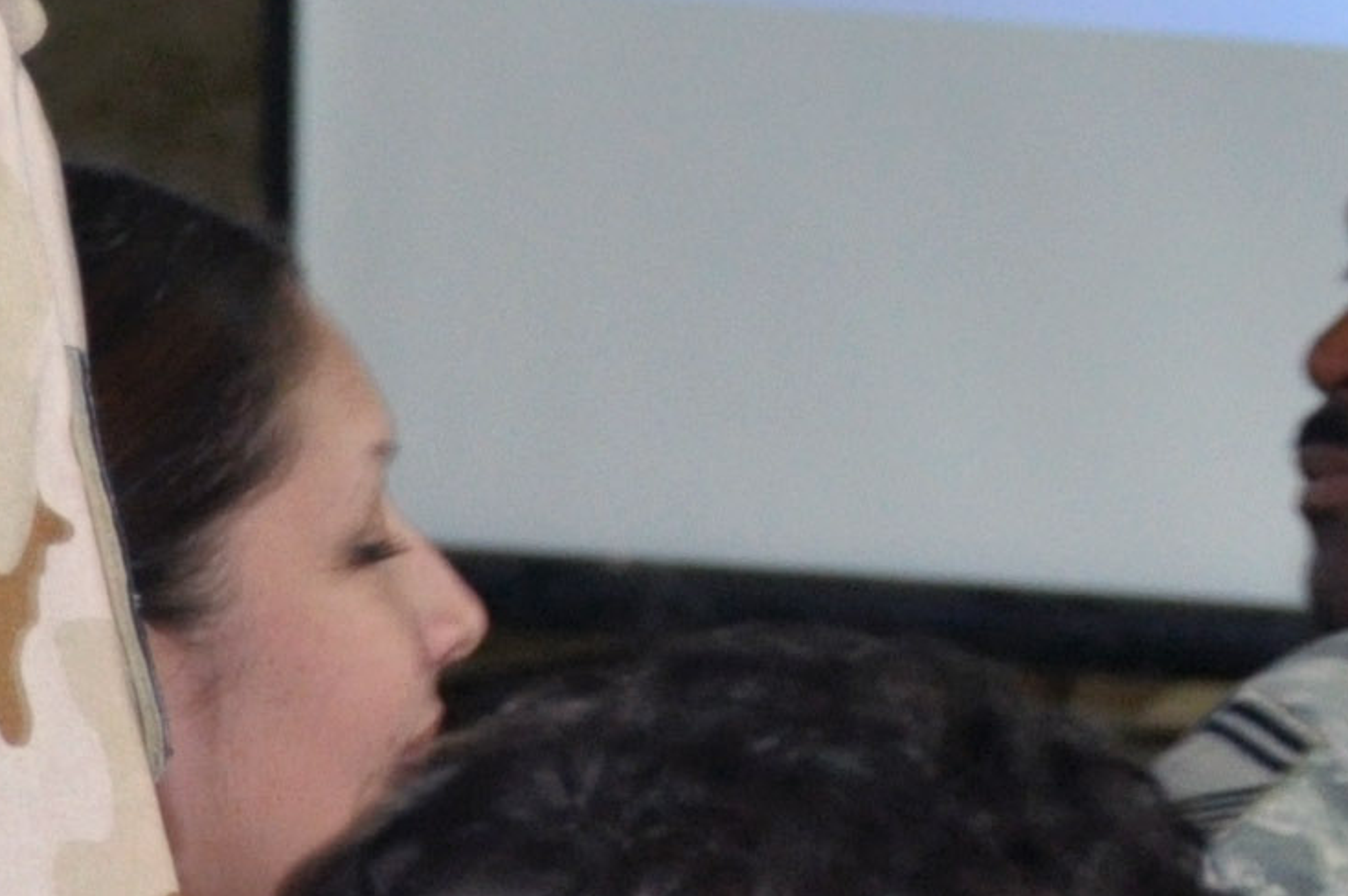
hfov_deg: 5.6
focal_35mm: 368
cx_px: 1183
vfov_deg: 3.7
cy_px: -169
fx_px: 13767
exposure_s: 1/30
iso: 800
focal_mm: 42
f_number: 4.8
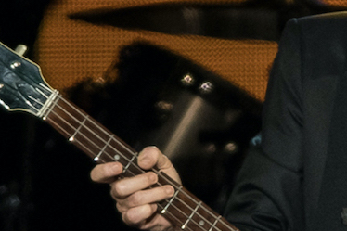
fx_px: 21629
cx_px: 608
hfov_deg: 0.9
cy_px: 173
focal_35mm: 2245
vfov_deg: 0.6
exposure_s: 1/800
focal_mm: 420
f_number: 4
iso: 800
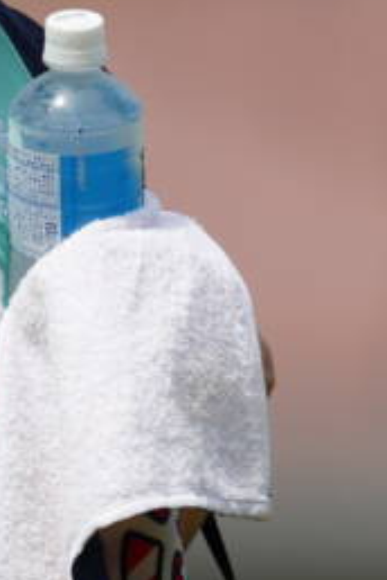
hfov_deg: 0.7
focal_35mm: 1935
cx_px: 441
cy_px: -36
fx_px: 31199
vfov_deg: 1.1
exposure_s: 1/2500
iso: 160
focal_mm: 400
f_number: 2.8
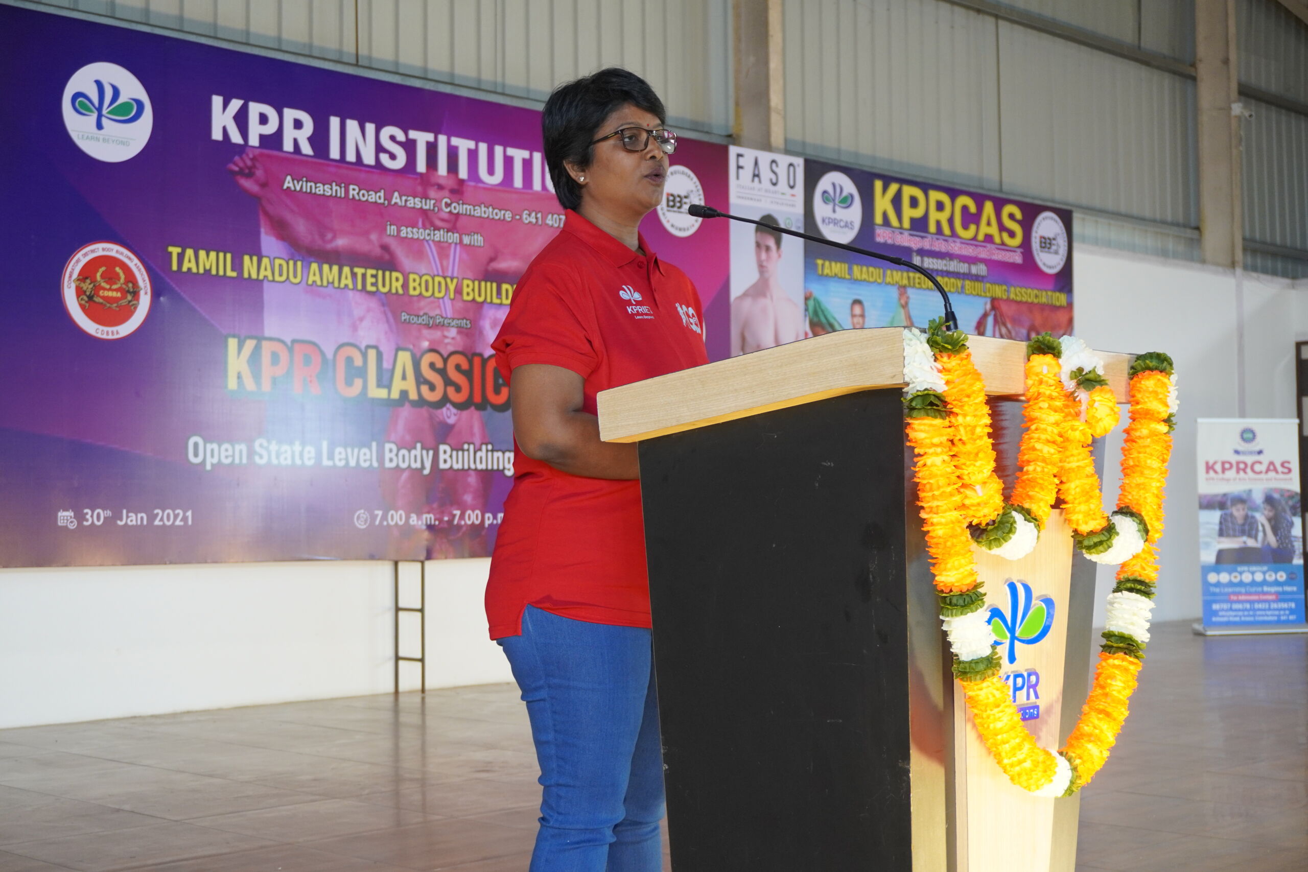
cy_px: 436
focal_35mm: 51
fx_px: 1853
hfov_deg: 38.9
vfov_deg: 26.5
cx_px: 654
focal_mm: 34
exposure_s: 1/160
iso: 800
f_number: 5
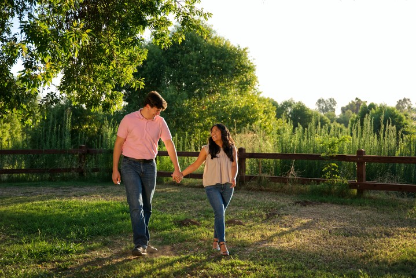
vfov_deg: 27.1
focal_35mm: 50
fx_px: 577
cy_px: 139
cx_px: 208
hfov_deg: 39.7
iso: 200
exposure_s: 1/640
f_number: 2.8
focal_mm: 49.9
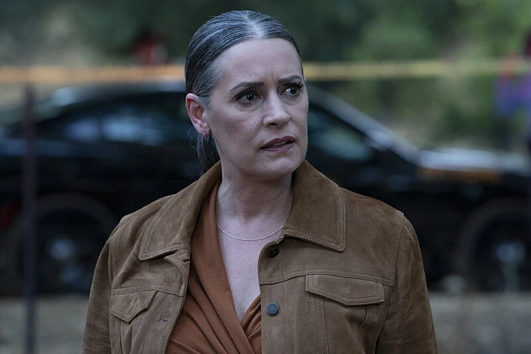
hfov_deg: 10.3
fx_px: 2949
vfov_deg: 6.9
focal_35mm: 200
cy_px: 177
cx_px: 266
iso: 4000
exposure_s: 1/250
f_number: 7.1
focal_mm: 200
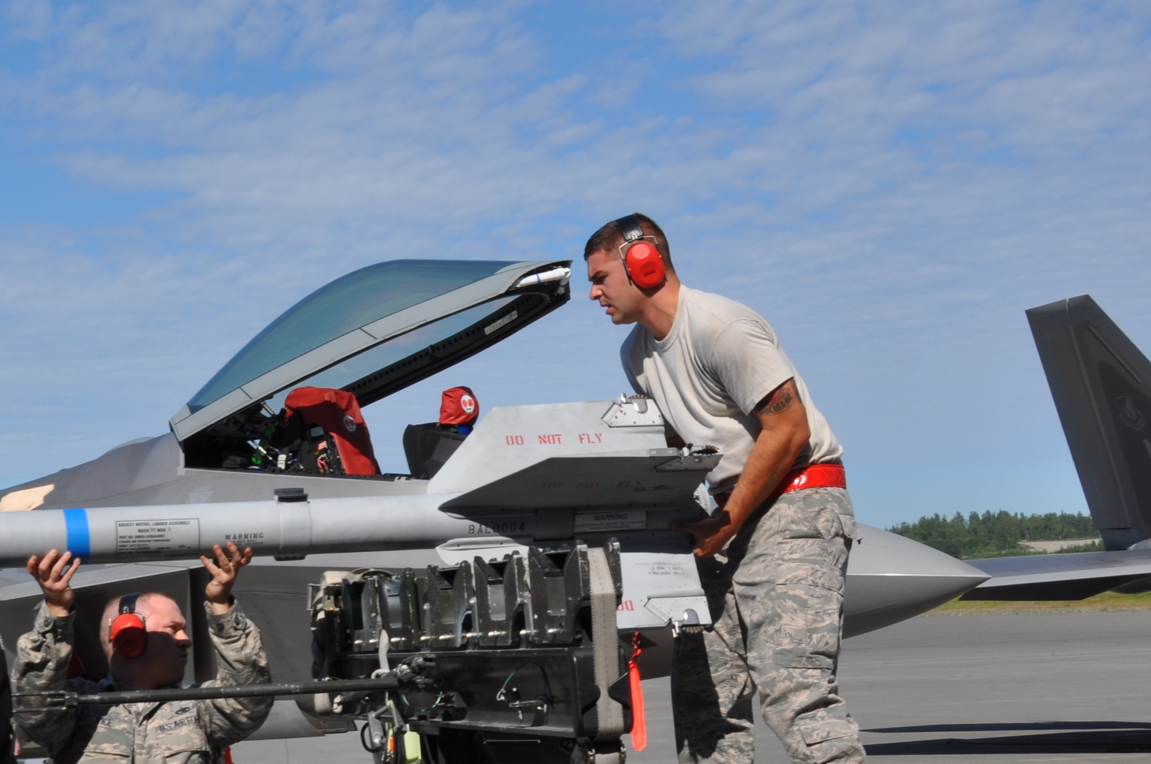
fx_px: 2489
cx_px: 126
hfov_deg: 25.3
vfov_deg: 17.5
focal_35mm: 78
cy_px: 388
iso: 200
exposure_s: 1/200
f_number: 16
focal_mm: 27
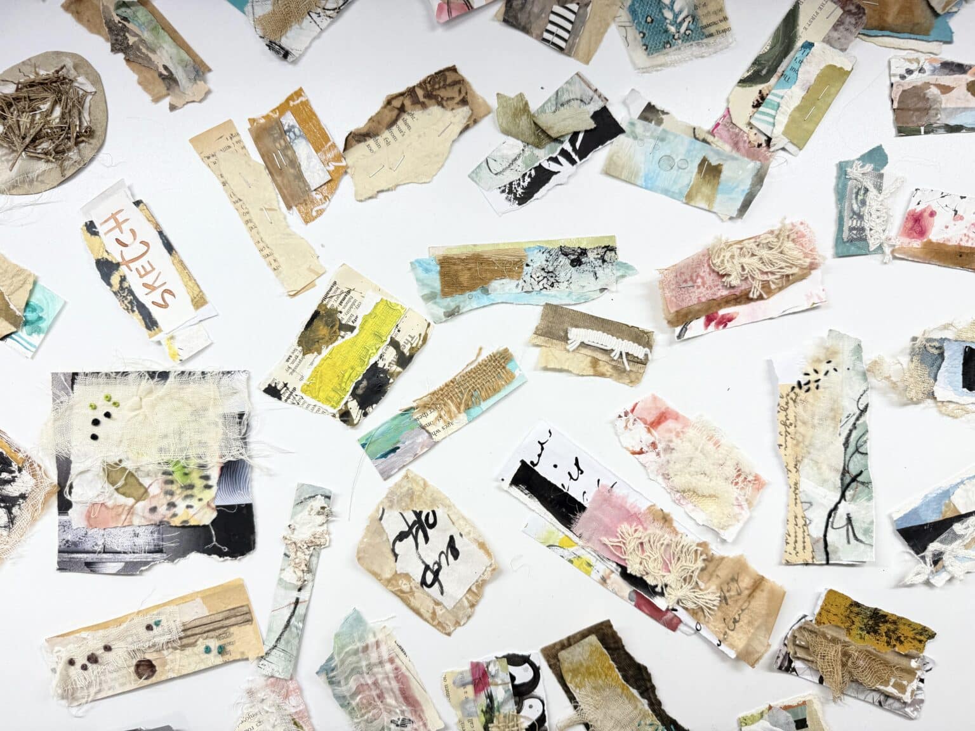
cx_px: 488
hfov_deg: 71.6
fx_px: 676
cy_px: 366
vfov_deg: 56.8
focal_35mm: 24
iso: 80
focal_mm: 6.76
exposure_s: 1/377
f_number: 1.78
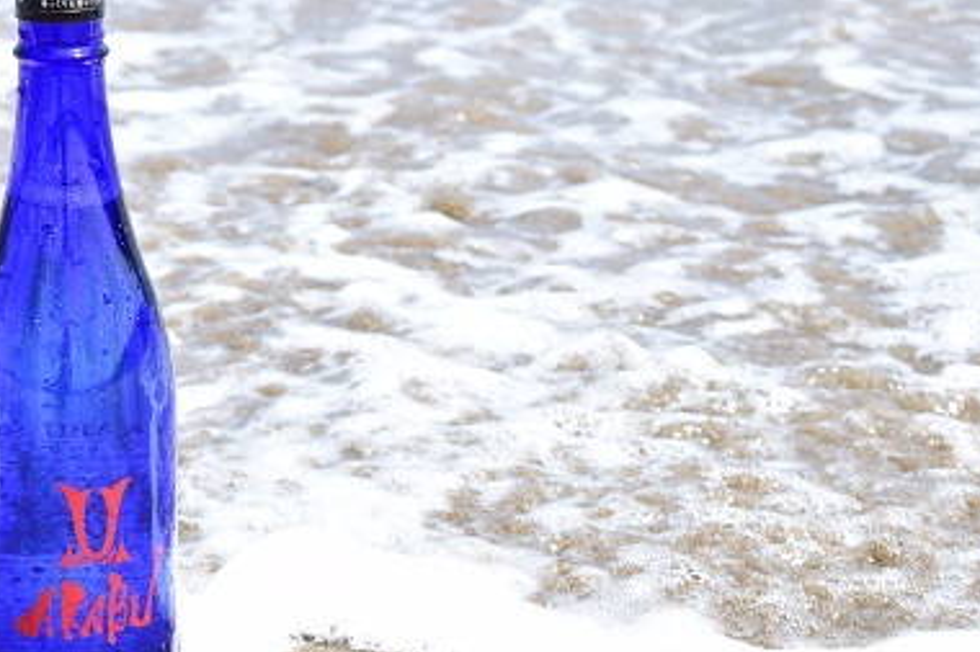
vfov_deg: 9.8
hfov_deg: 14.7
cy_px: 526
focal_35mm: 139
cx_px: 186
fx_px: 3778
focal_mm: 55
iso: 320
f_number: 6.3
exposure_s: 1/500
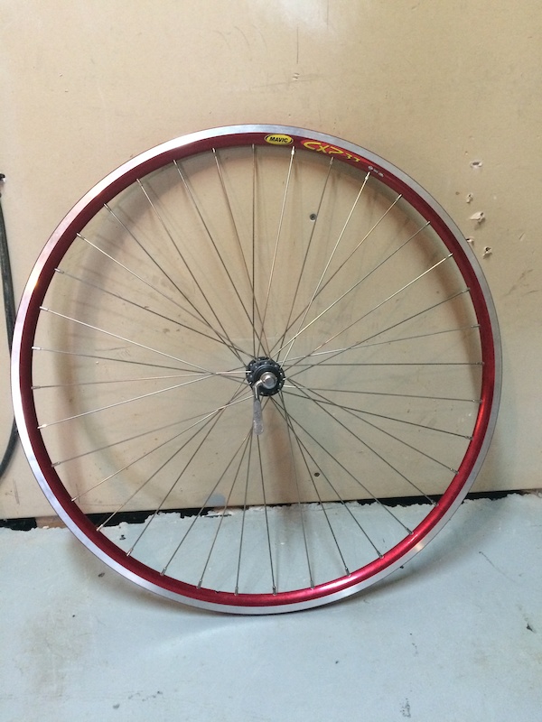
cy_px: 361
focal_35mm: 29
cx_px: 271
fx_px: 605
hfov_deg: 48.2
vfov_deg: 61.7
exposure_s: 1/30
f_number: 2.2
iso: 250
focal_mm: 4.15
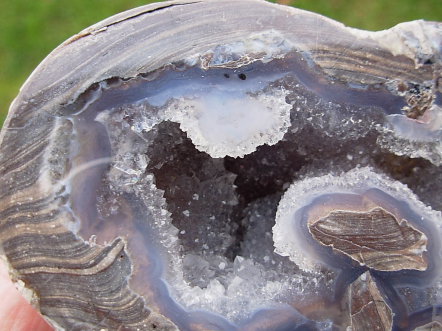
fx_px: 485
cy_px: 166
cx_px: 221
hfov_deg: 49.0
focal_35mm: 38
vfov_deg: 37.7
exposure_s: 1/46.6
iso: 50
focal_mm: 6.3
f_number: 2.9
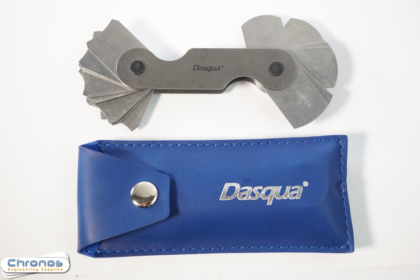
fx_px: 525
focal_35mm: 45
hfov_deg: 43.6
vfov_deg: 29.9
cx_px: 210
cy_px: 140
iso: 640
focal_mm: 30
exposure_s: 1/320
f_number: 4.5
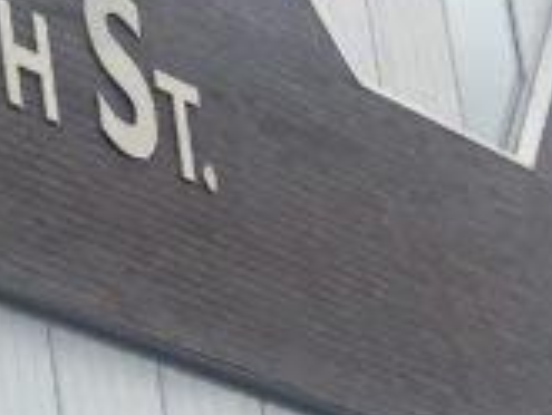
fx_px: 5154
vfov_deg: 4.6
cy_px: -154
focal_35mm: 323
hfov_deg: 5.9
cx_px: -682
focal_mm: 6
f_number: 2.4
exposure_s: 1/437
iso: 16
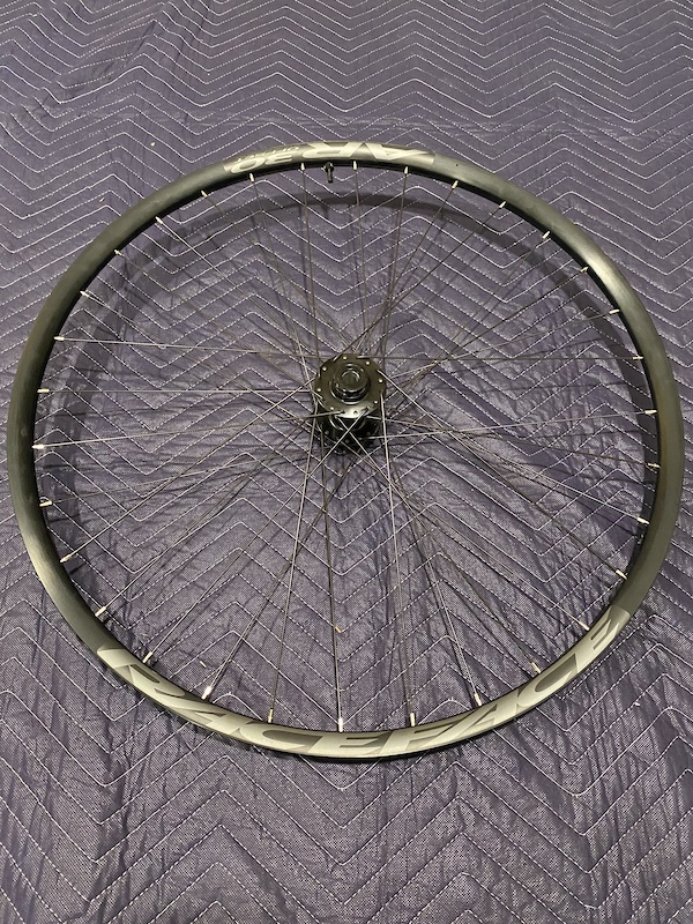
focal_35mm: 26
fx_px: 694
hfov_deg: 53.1
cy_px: 462
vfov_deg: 67.3
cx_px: 346
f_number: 1.8
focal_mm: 4.25
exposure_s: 1/30
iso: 800
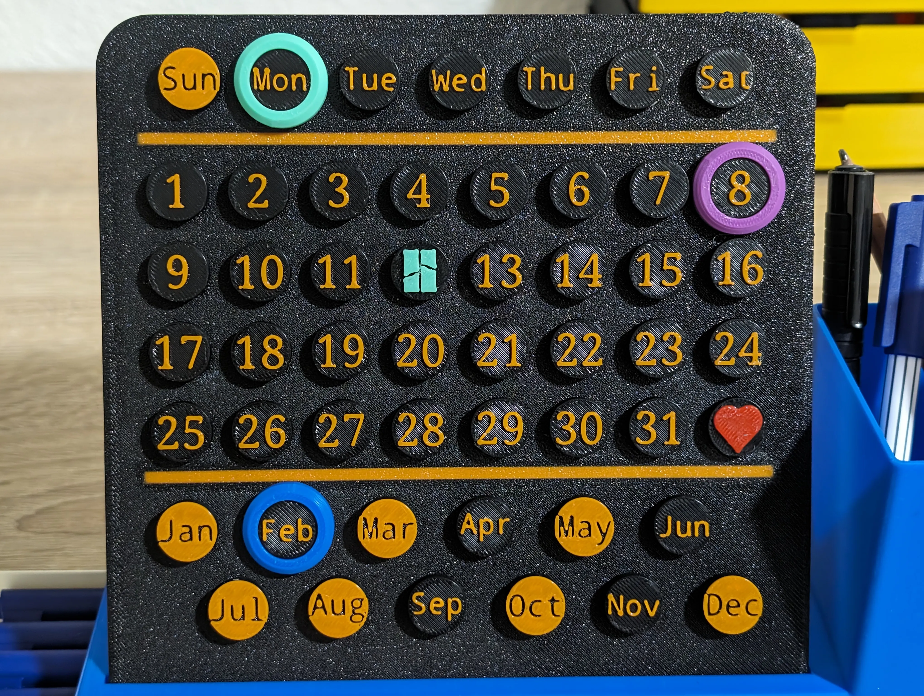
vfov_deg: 29.7
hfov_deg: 38.9
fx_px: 1310
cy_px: 348
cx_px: 462
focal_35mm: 49
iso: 561
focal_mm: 6.9
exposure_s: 1/23.8
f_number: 1.68
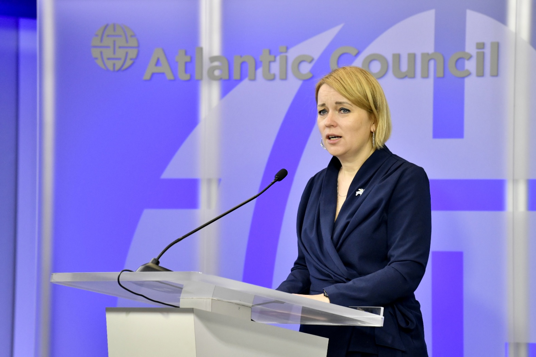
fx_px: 2978
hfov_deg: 10.3
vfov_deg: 6.9
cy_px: 178
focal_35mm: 200
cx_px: 268
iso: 1600
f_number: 5.6
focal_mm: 200
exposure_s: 1/400
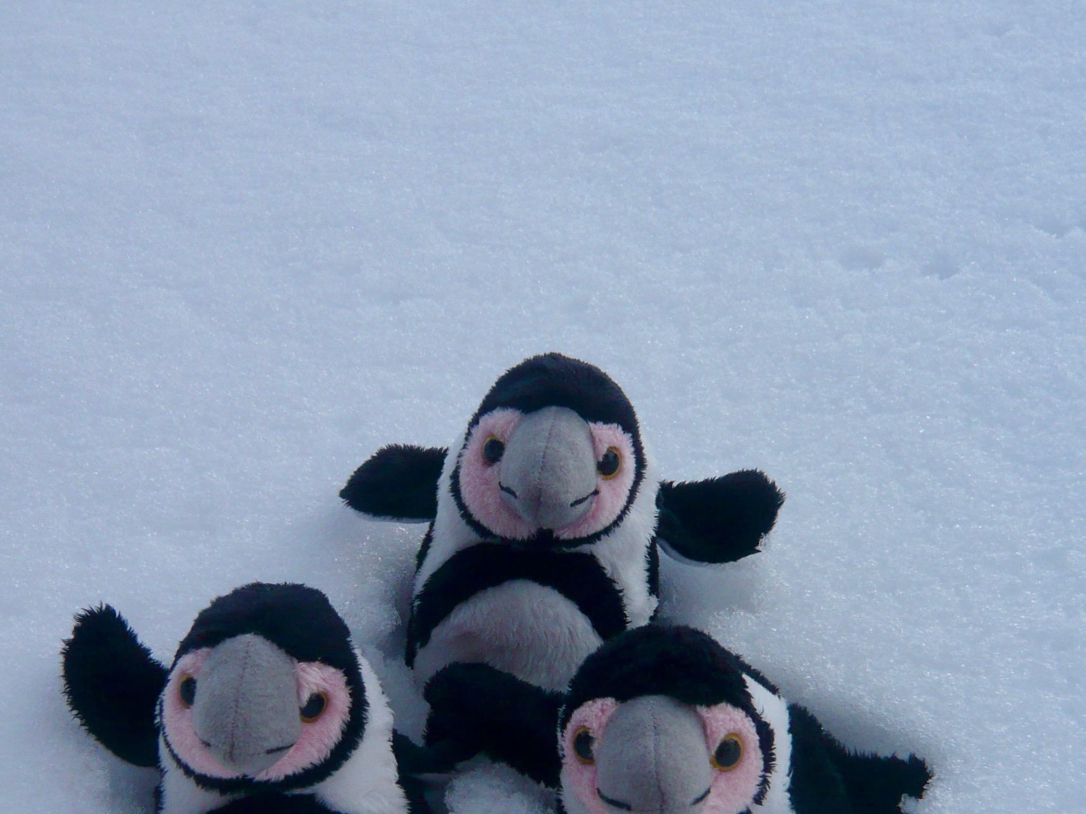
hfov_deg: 43.8
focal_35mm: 43
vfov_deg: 32.9
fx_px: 1349
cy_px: 620
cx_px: 500
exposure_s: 1/250
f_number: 8
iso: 100
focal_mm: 4.6
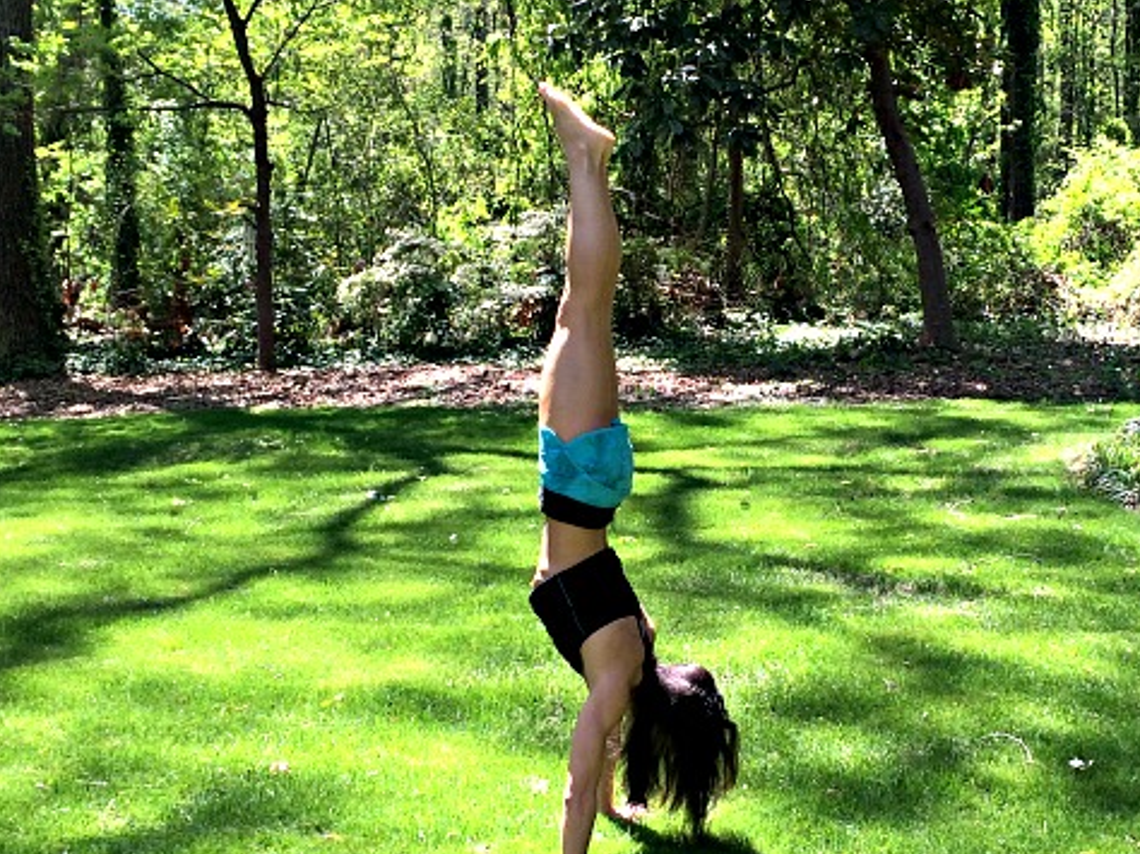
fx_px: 1251
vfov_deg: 37.7
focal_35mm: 38
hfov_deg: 49.0
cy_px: 445
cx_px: 548
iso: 32
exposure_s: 1/391
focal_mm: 4.12
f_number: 2.2
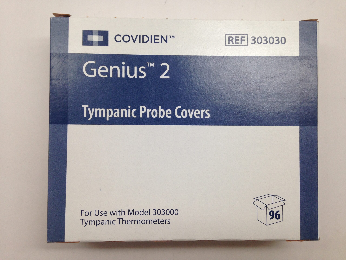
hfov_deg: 55.4
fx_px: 330
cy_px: 130
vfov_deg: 42.9
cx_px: 173
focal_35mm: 33
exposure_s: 1/60
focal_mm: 4.12
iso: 64
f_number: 2.4
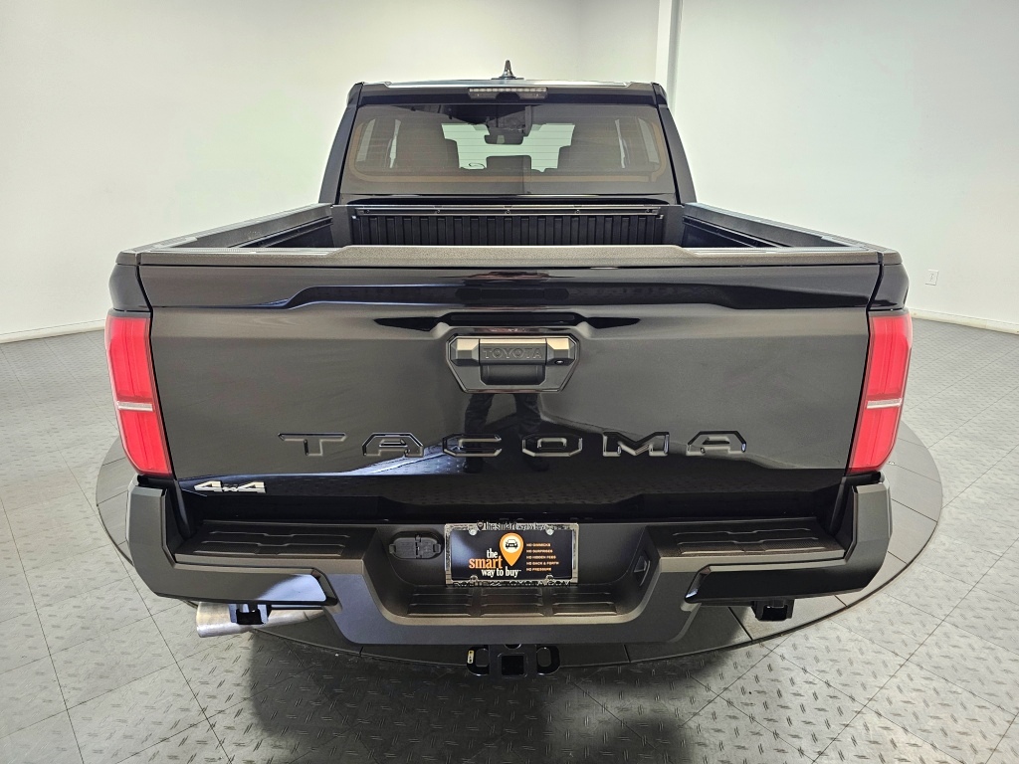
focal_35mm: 23
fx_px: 677
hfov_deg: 73.9
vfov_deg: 58.9
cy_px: 382
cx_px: 510
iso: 640
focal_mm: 6.3
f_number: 1.7
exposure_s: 1/30
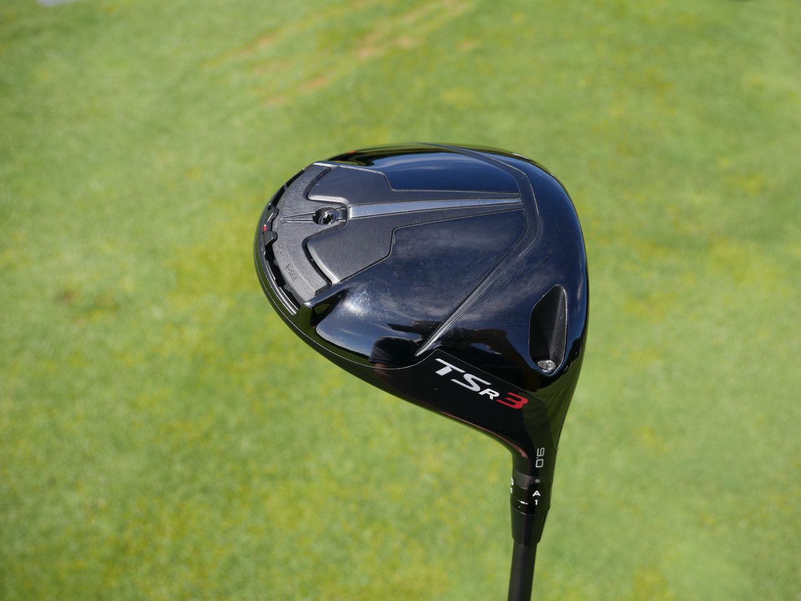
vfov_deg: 36.0
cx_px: 400
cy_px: 300
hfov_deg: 46.8
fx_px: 926
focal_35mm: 40
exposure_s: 1/400
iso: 200
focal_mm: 20
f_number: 6.3
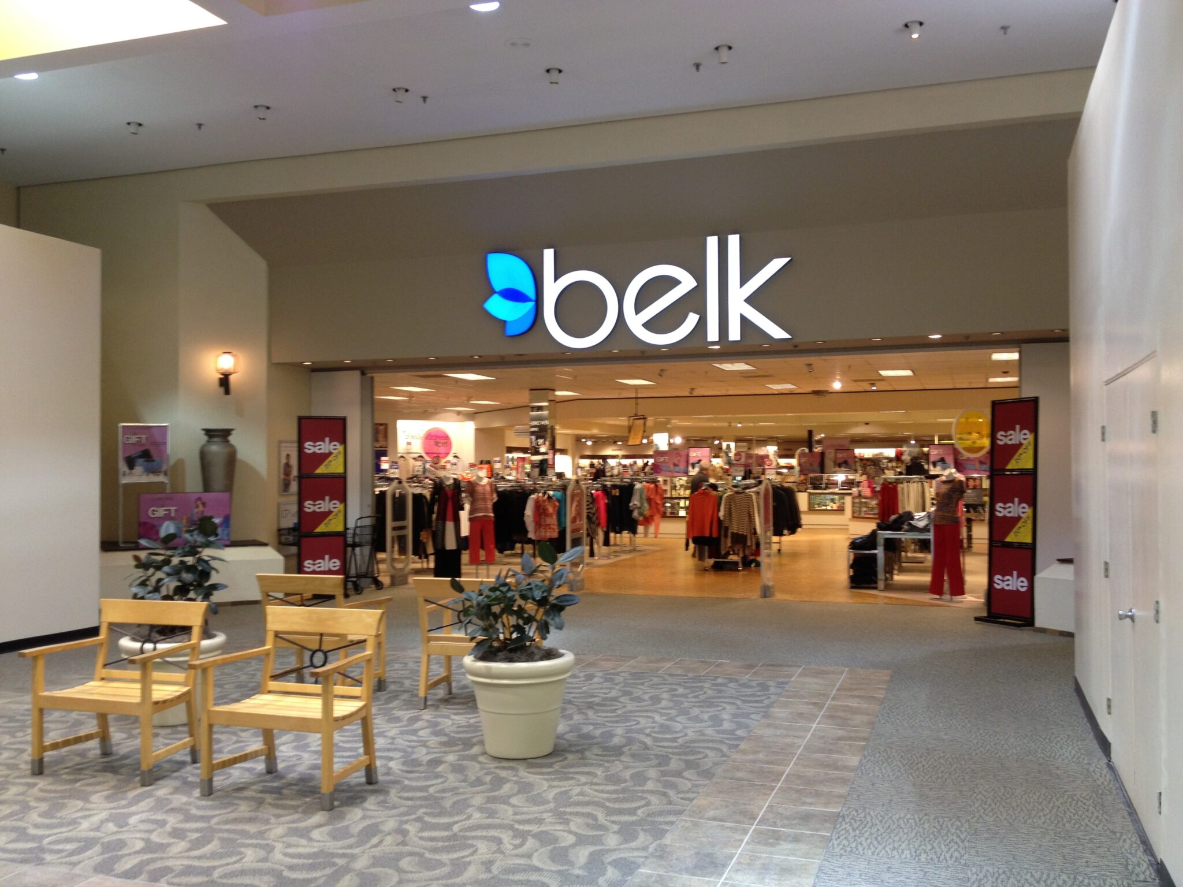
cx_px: 592
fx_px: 1196
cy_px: 444
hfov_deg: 52.6
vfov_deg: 40.7
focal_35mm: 35
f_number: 2.4
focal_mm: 4.28
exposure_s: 1/20
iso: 100
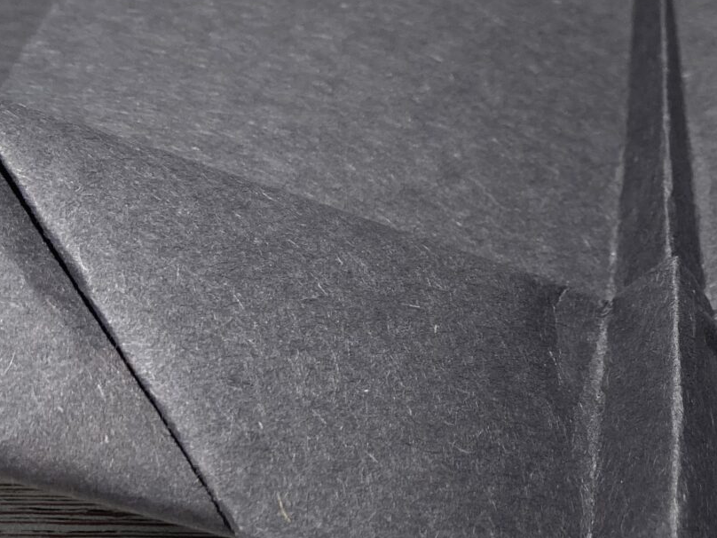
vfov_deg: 20.7
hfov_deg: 26.4
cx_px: 661
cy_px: 286
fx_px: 1471
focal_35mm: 71
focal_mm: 3.99
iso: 64
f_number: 1.8
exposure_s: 1/120
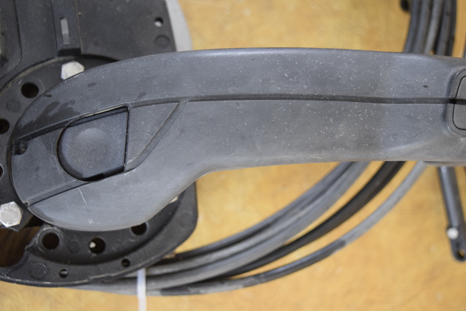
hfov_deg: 36.8
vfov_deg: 25.1
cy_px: 155
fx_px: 699
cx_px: 255
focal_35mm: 54
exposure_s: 1/125
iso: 800
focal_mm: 32
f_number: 5
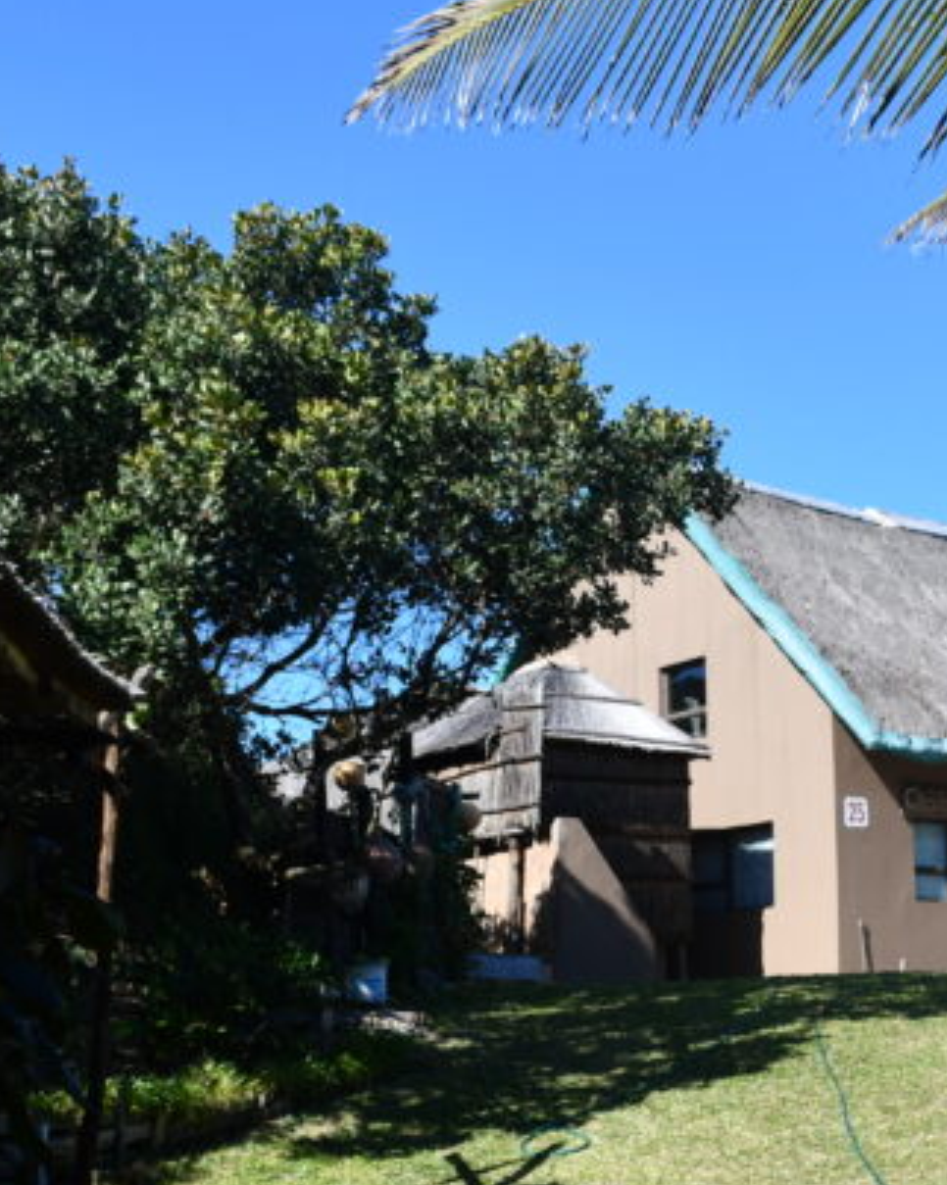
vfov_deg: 15.5
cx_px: 956
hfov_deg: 12.3
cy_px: 731
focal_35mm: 124
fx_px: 4348
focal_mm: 35
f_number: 9
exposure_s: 1/320
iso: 100
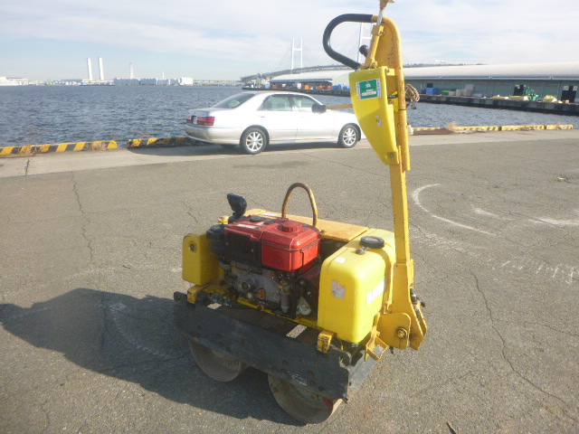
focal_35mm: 25
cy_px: 217
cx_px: 290
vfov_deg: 54.9
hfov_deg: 69.4
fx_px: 418
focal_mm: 4.5
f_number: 9
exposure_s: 1/500
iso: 100
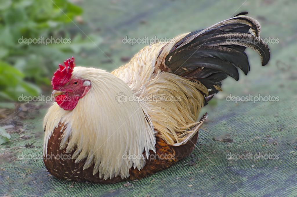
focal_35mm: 278
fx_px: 2284
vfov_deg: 4.9
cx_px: 148
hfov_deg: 7.4
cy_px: 98
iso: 100
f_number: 8
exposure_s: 1/125
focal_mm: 185
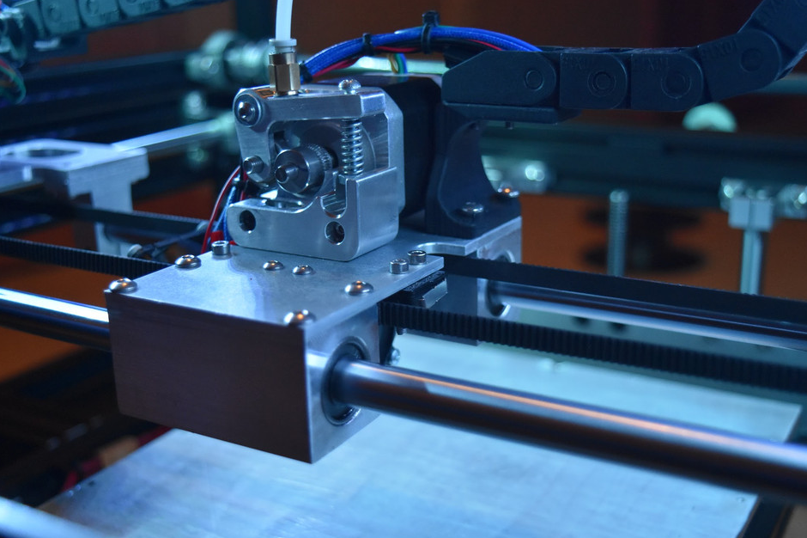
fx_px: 1065
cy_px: 267
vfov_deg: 28.3
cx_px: 407
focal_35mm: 48
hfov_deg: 41.5
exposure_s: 1/60
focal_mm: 31
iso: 3200
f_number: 4.2
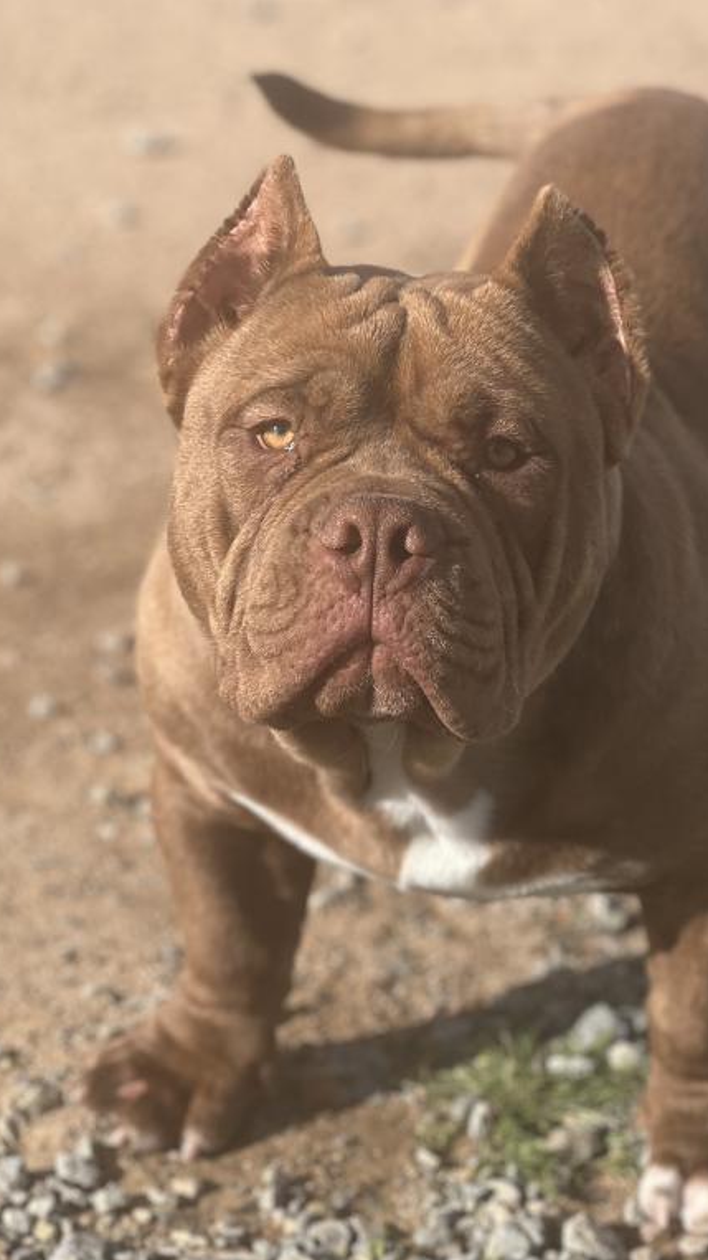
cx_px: 437
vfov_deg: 19.4
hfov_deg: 11.0
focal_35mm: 110
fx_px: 3672
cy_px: 770
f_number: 2.8
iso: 32
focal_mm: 9
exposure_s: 1/605
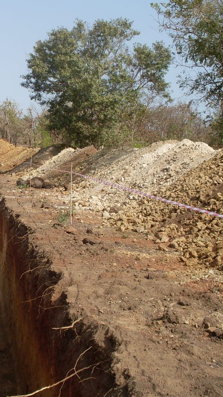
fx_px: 589
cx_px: -6
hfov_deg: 20.7
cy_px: 199
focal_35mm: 56
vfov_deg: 37.2
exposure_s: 1/180
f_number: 8.4
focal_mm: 6.3
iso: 80
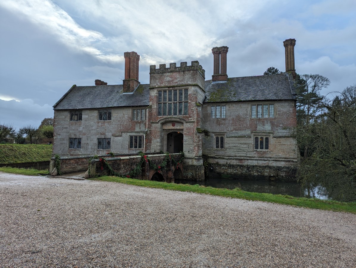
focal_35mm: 24
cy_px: 134
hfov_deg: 71.5
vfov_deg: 56.9
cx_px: 178
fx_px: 247
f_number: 1.85
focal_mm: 6.81
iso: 47
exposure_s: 1/1316
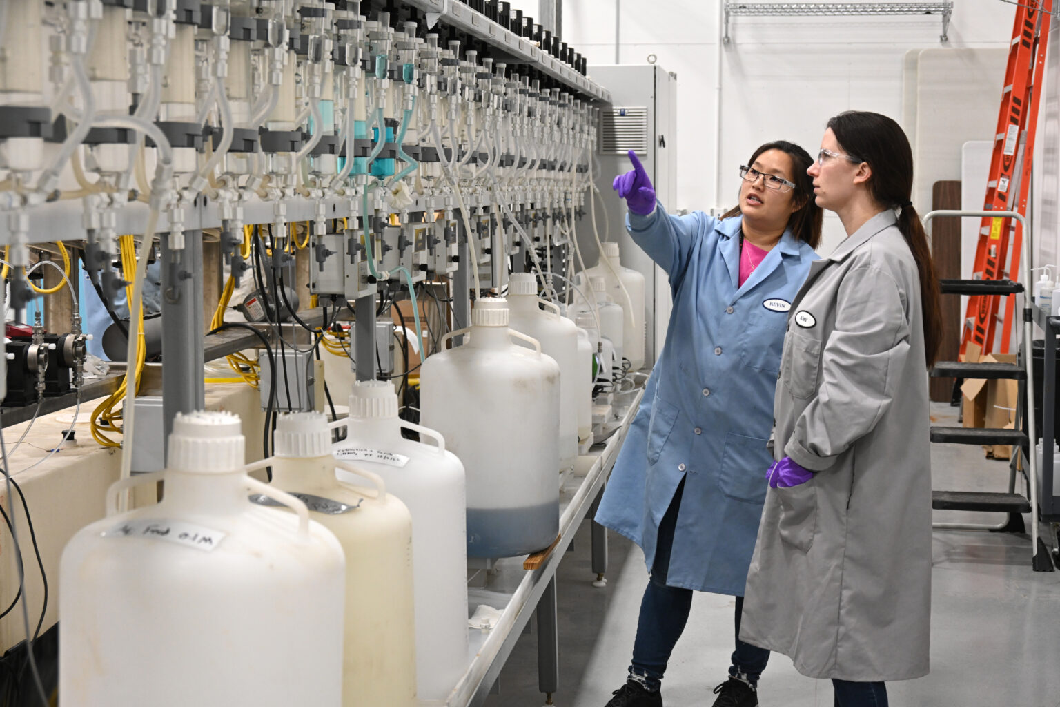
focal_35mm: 56
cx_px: 530
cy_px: 354
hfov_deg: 35.6
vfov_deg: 24.2
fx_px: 1649
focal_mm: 56
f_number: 5.6
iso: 2000
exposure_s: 1/160
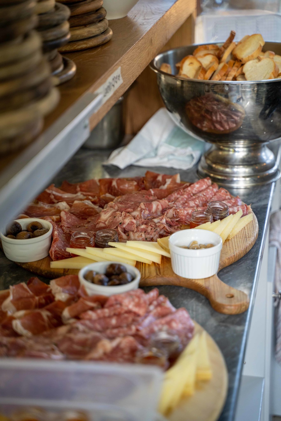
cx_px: 140
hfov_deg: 18.2
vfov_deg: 27.0
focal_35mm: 75
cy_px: 210
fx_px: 878
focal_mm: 75
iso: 640
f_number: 2.8
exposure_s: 1/125
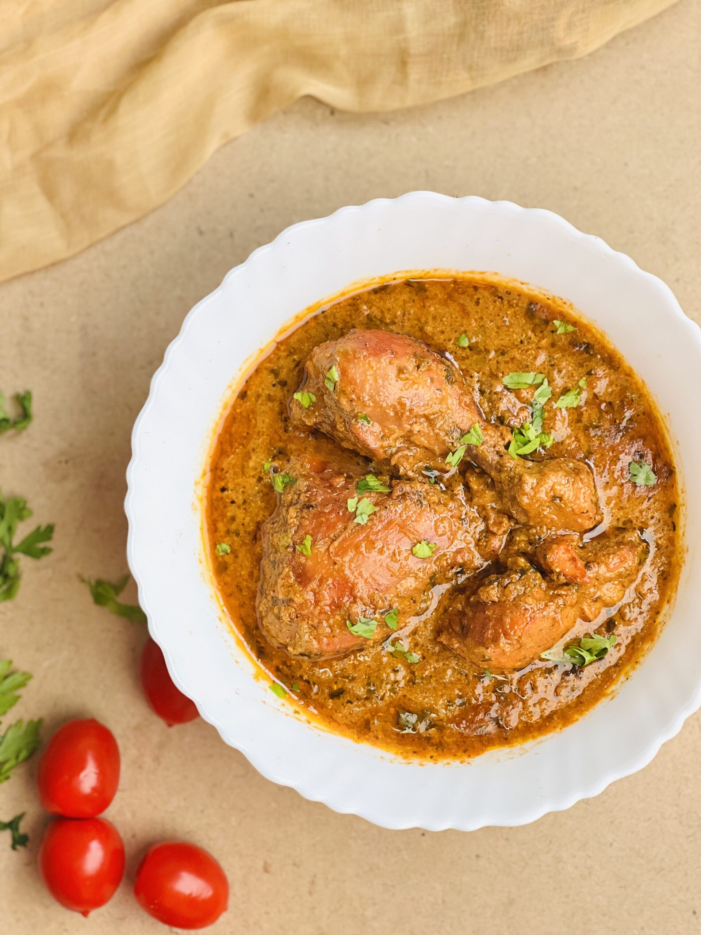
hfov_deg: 19.1
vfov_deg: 25.3
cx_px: 350
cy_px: 468
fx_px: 2079
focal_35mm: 77
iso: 125
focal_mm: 9
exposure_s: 1/120
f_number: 2.8
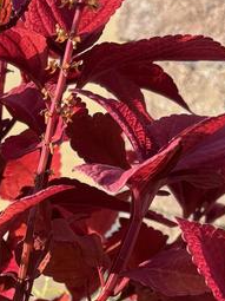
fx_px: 885
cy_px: 310
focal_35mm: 102
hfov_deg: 14.2
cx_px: -13
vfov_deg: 18.7
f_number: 1.6
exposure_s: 1/358
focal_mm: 5.96
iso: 50
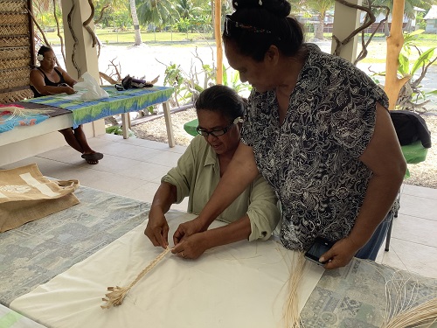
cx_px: 218
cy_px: 164
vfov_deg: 45.4
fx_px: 391
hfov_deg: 58.4
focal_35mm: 31
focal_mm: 3.3
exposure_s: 1/120
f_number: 2.4
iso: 40
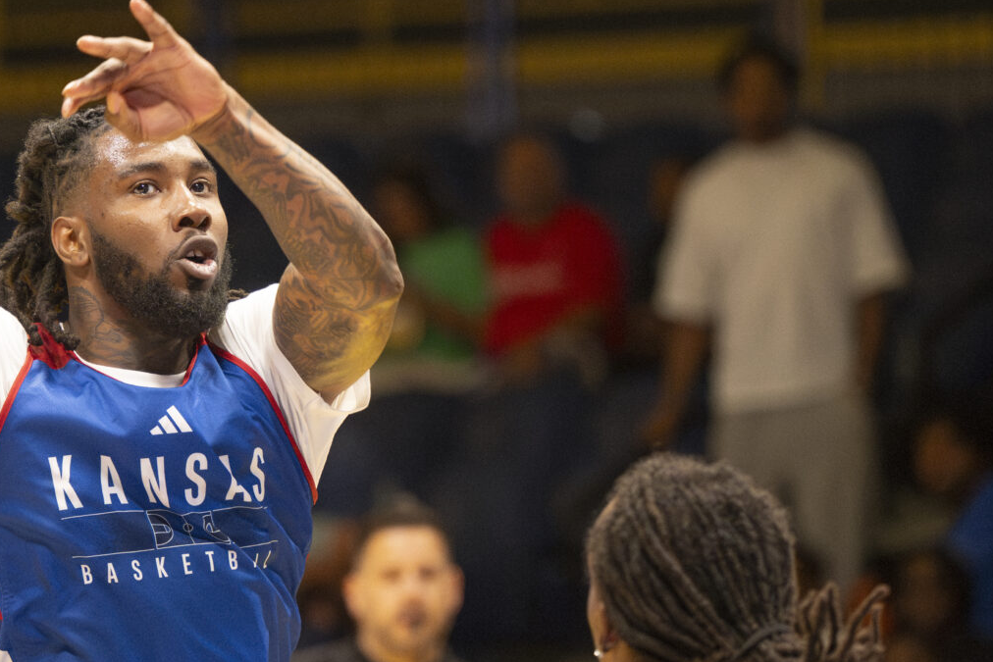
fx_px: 10813
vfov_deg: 3.5
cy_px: 183
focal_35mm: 392
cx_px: 159
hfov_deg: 5.3
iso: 5000
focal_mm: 155
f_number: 2.8
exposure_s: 1/1250
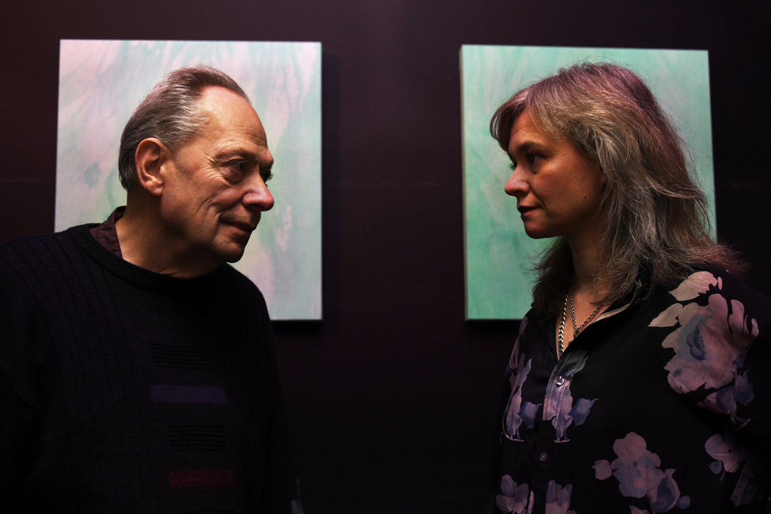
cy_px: 257
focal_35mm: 42
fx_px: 900
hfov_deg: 46.4
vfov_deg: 31.9
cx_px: 386
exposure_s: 1/80
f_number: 4
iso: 800
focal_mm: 42
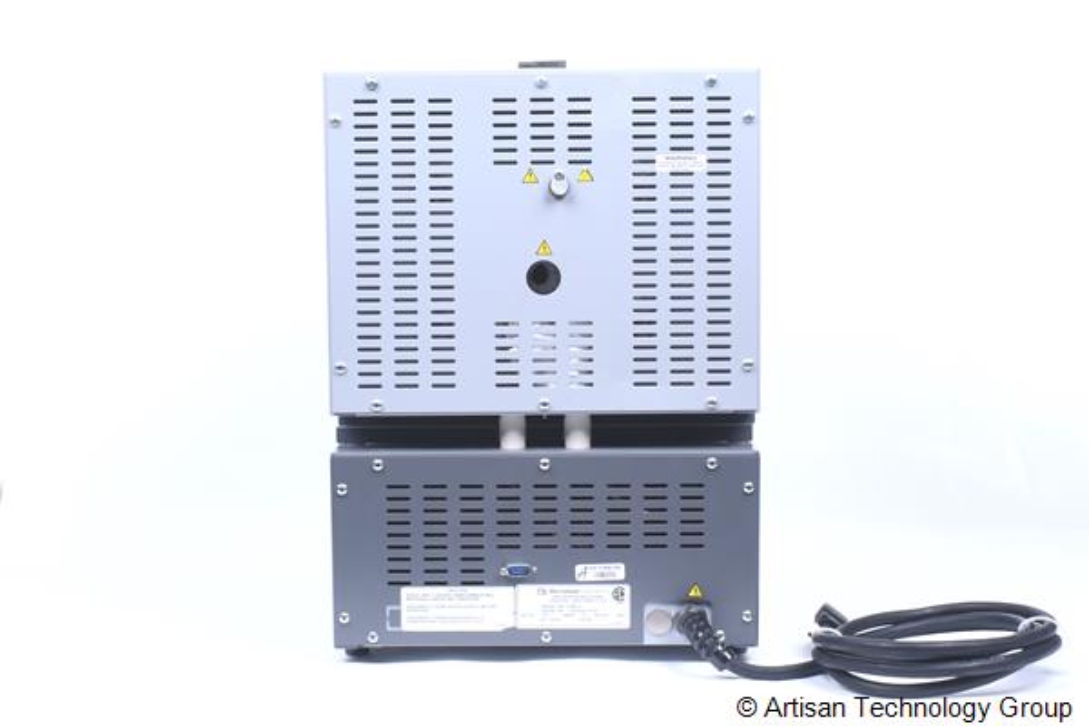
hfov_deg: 53.1
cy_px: 363
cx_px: 544
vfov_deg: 36.9
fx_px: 1089
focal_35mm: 36
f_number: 14
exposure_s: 1/200
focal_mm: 24
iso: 200
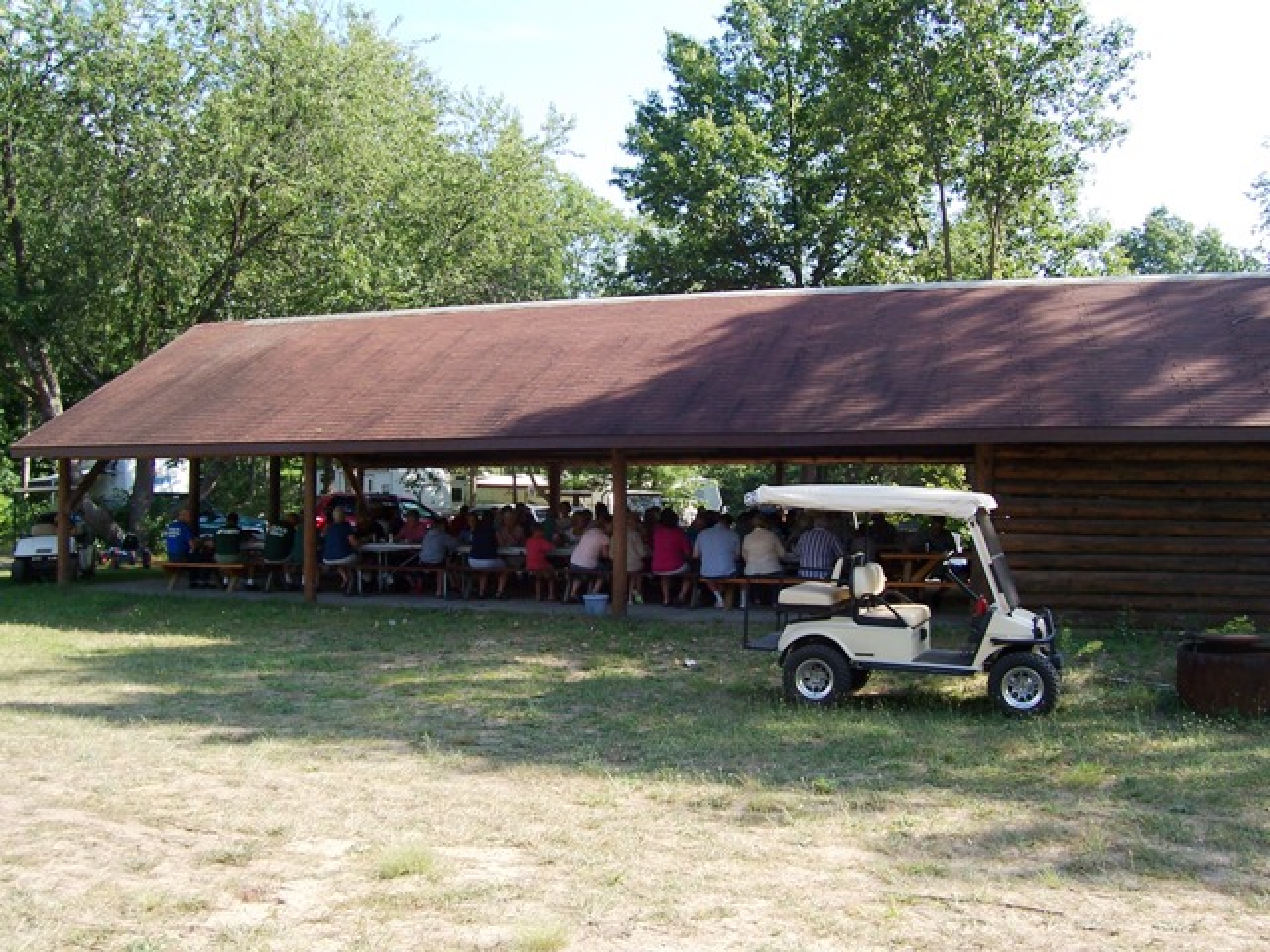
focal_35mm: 34
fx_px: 1247
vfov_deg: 41.8
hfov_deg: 54.0
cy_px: 476
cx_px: 635
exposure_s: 1/125
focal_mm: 5.6
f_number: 5.6
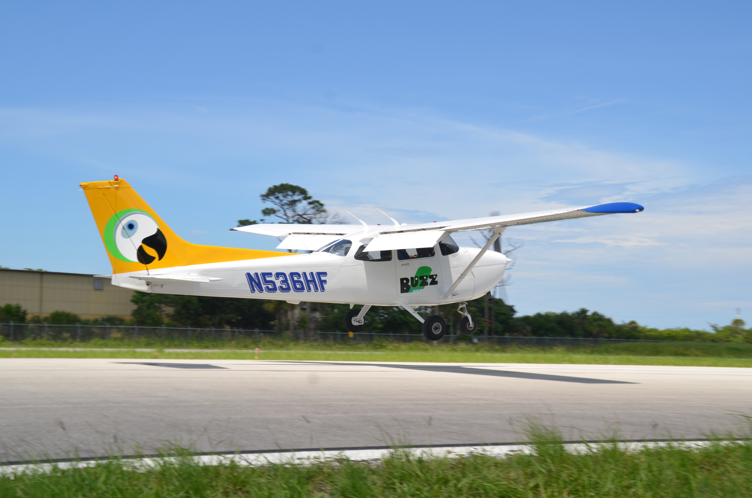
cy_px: 249
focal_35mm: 57
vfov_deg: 23.7
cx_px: 376
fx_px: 1188
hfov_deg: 35.1
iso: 100
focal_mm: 38
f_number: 9
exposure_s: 1/320
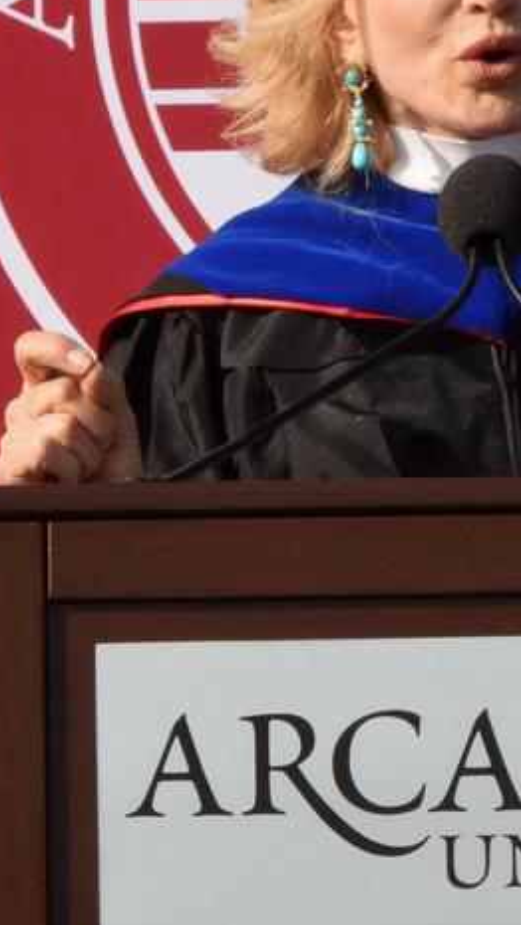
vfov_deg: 3.9
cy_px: 621
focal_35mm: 547
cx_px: 396
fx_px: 13426
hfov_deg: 2.2
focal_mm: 135
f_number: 20
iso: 800
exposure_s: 1/200
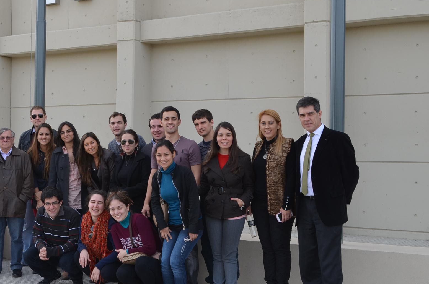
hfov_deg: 31.7
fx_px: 737
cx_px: 97
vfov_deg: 21.8
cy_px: 147
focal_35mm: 62
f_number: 7.1
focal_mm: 26
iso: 200
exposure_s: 1/200
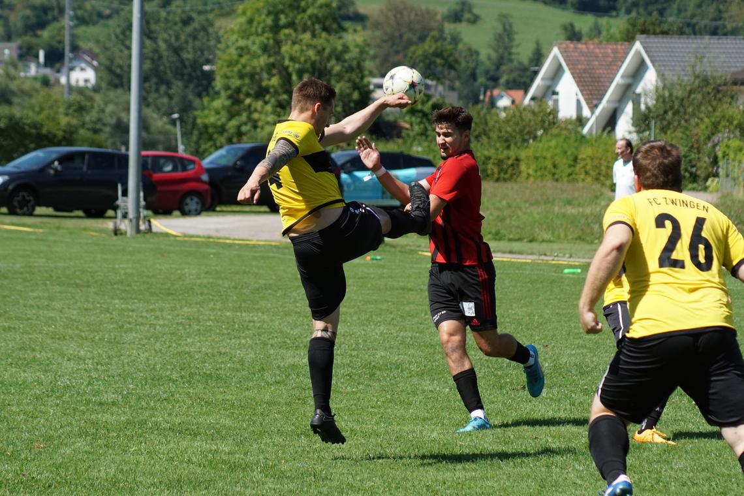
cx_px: 372
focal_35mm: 210
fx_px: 4340
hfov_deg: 9.8
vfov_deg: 6.5
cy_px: 248
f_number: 5.6
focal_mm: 140
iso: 800
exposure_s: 1/2000
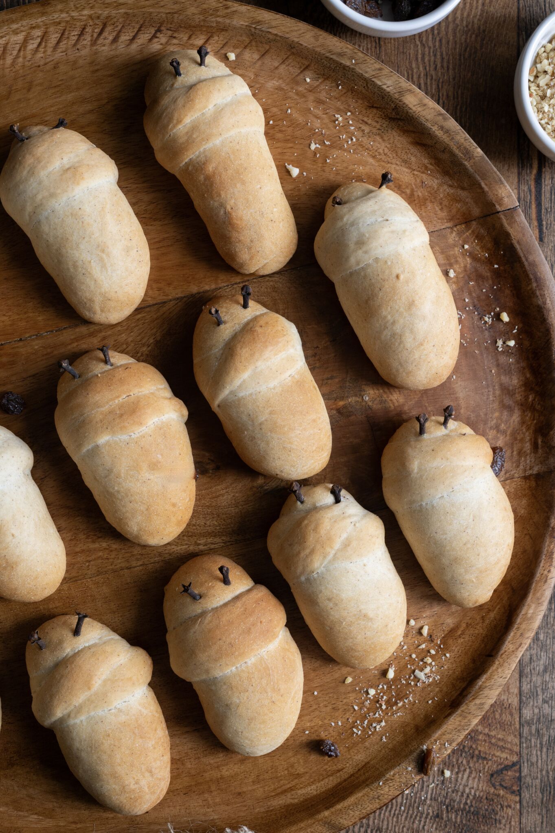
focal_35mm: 50
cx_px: 278
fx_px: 1158
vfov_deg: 39.6
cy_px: 416
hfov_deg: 27.0
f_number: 8
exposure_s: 1/60
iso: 560
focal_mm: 50
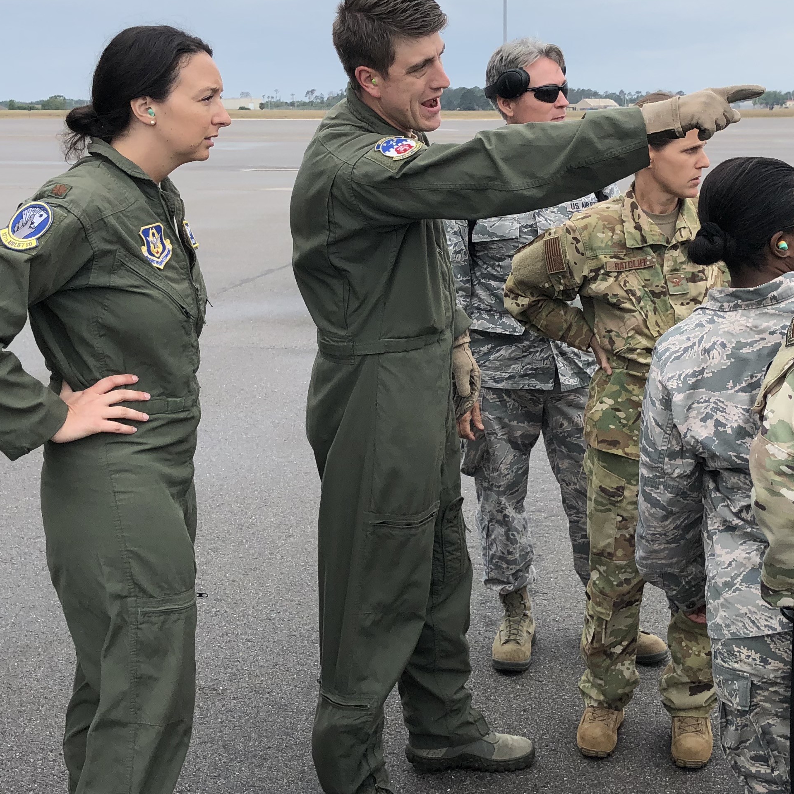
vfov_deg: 32.7
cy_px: 315
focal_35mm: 52
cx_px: 495
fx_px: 1349
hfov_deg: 32.6
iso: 20
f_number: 1.8
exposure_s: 1/571
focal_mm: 4
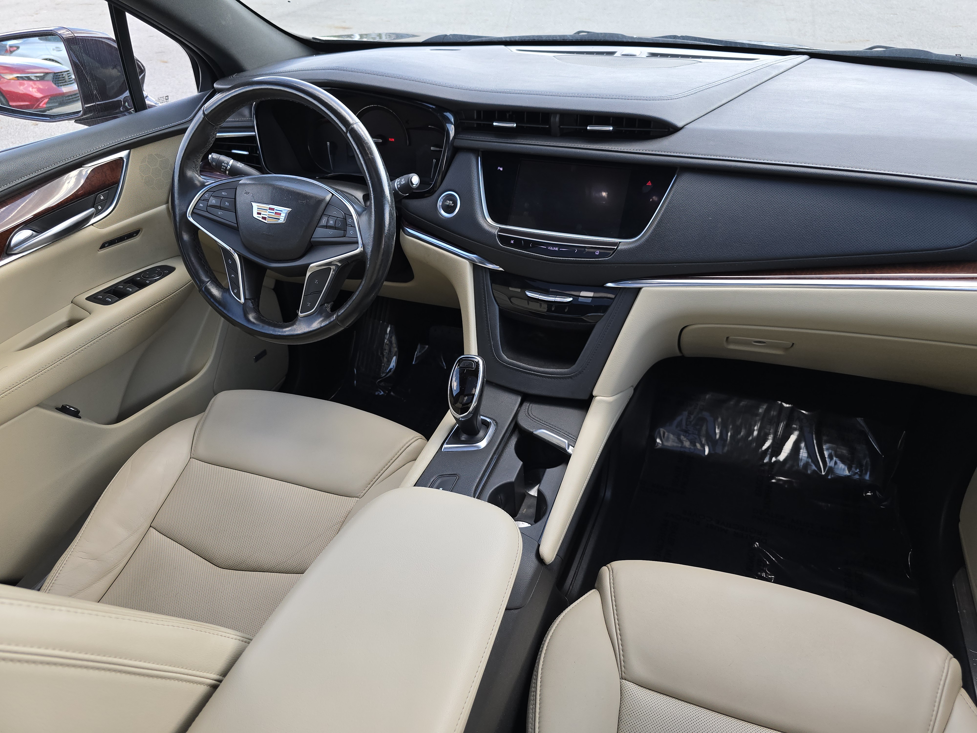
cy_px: 366
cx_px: 488
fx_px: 649
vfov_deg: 58.9
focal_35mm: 23
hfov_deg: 73.9
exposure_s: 1/180
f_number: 1.7
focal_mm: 6.3
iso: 50
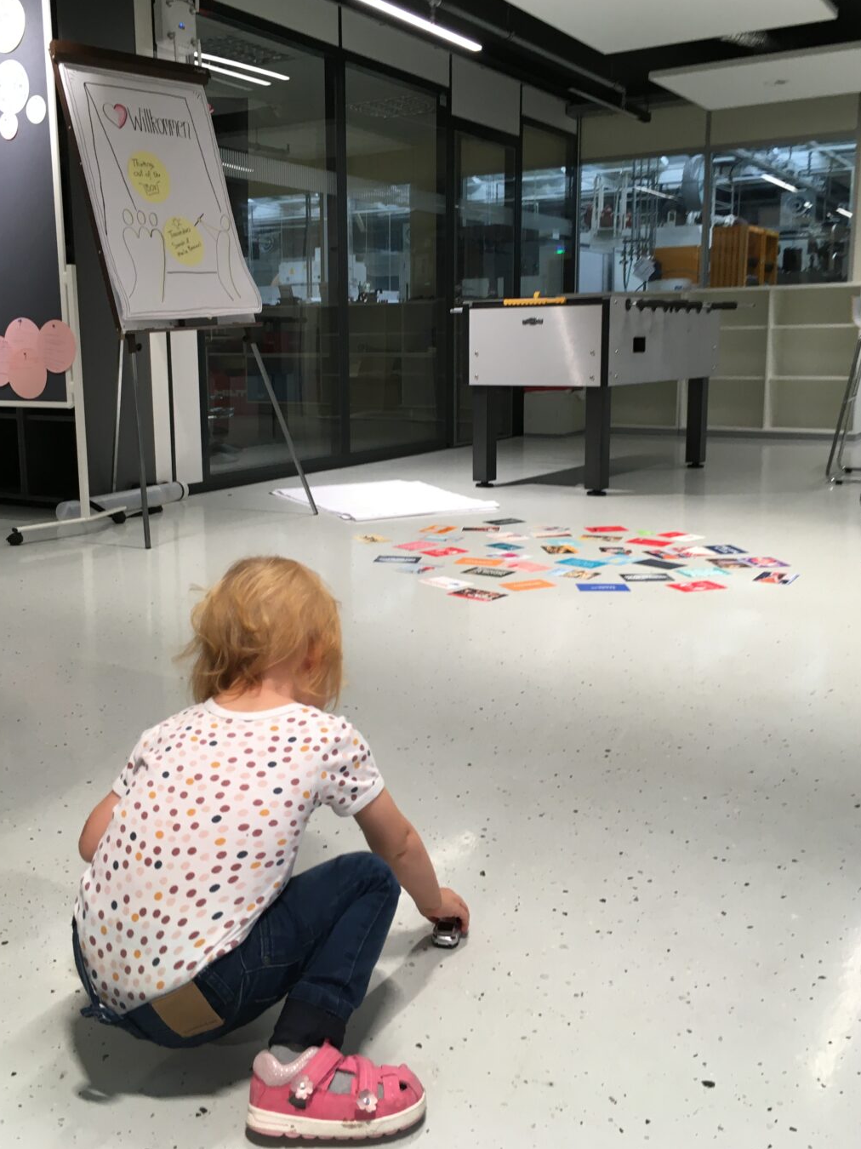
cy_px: 512
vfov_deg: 55.2
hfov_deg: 42.9
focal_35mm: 33
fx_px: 1095
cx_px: 397
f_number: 2.2
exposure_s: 1/33
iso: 32
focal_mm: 4.15
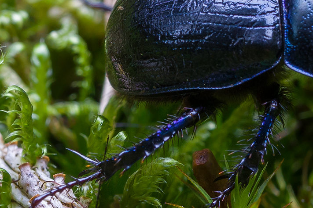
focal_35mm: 190
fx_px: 1652
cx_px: 323
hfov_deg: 10.7
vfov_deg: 7.2
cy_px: 46
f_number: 9
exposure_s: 1/10
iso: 400
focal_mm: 90
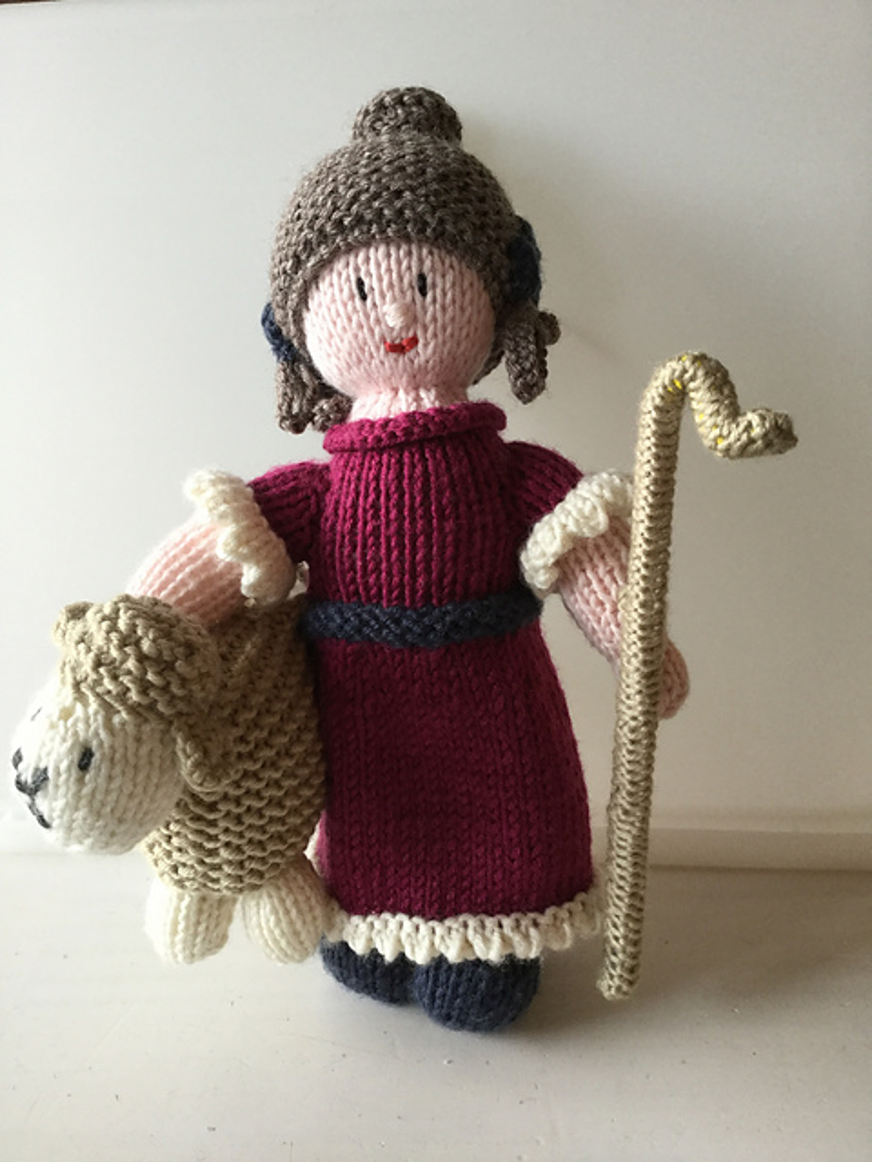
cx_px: 436
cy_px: 581
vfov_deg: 58.4
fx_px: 1041
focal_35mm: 31
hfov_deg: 45.4
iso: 100
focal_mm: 3.3
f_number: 2.4
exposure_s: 1/33
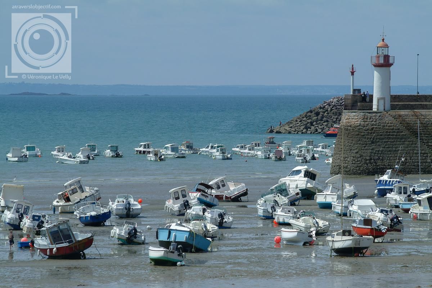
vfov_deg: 5.9
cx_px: 216
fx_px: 2772
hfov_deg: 8.9
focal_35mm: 231
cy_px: 144
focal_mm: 154
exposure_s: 1/750
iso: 100
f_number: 6.7
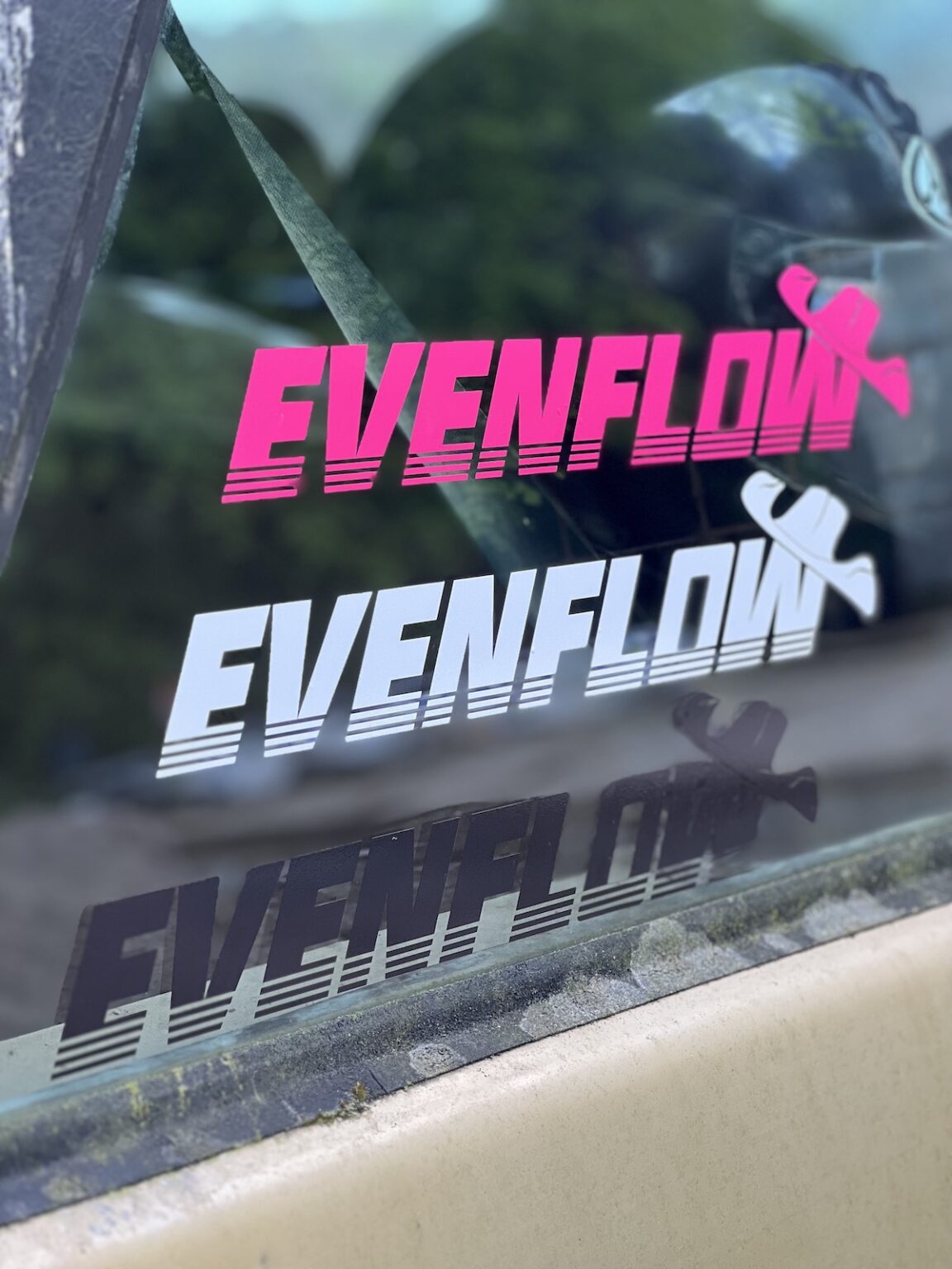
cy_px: 634
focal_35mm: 77
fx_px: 2824
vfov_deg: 25.3
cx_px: 476
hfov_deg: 19.1
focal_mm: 9
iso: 50
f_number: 2.8
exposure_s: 1/121
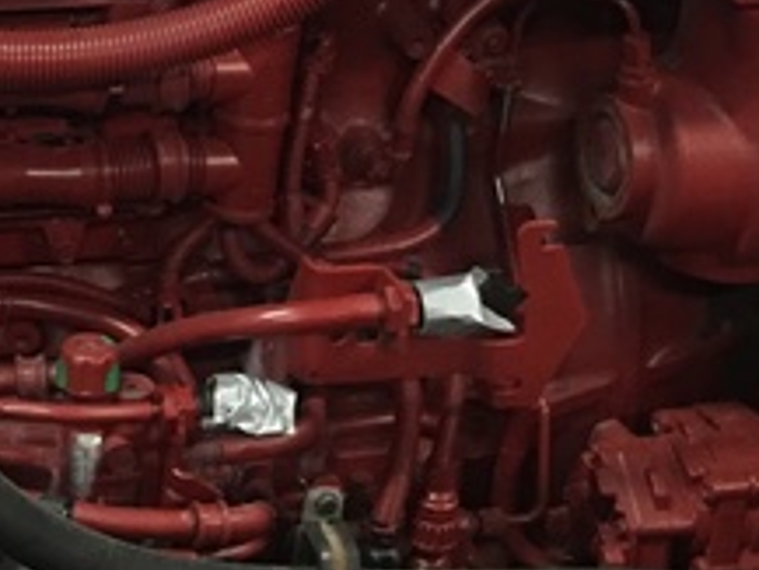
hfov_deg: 18.0
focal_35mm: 107
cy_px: 126
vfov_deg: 13.8
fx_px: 2347
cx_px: 21
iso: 64
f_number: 2.2
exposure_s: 1/4
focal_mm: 4.15
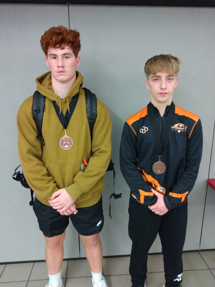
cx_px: 108
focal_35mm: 20
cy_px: 144
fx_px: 166
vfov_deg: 81.7
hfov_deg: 66.0
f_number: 2
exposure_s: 1/17
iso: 763
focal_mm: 3.54
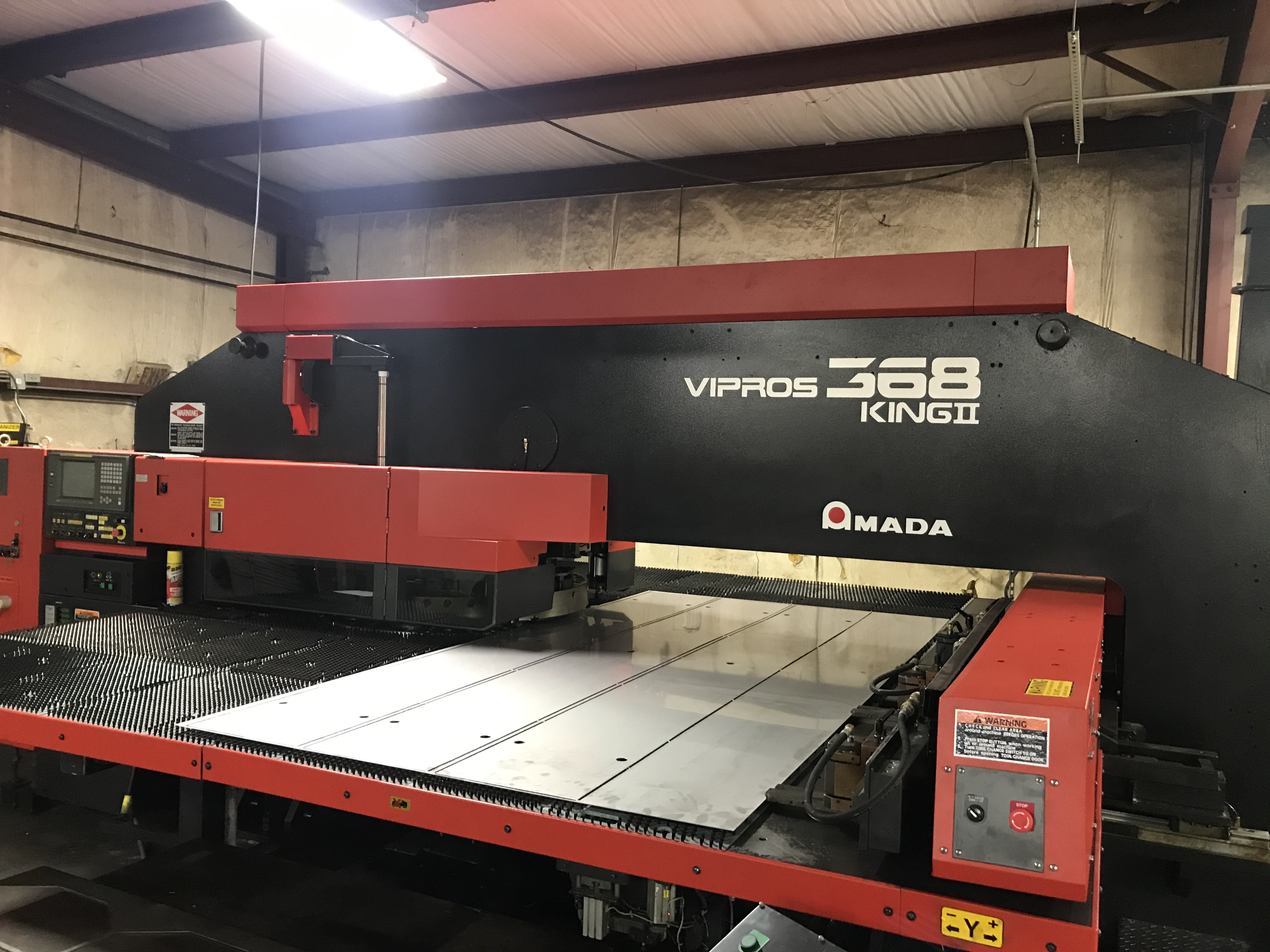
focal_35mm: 28
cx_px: 635
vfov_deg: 49.7
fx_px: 1027
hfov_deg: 63.4
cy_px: 476
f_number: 1.8
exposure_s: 1/13
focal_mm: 3.99
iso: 100
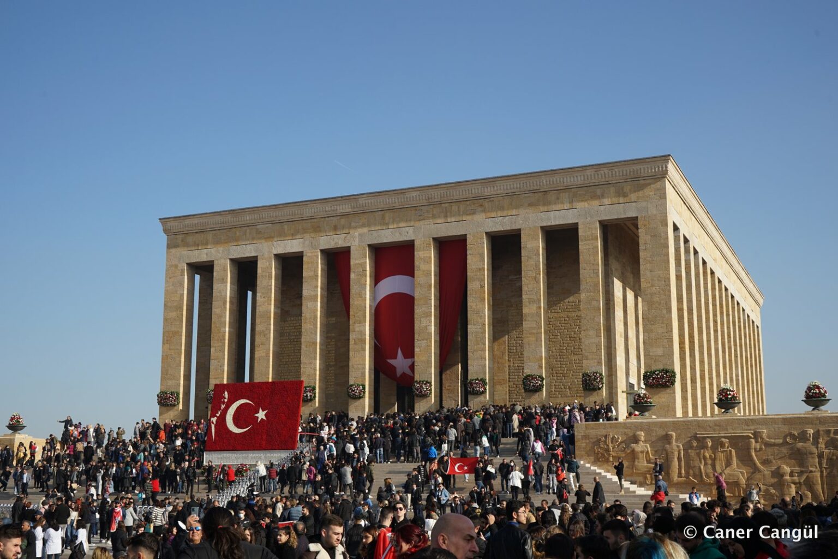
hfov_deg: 45.4
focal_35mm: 43
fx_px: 1001
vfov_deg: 31.2
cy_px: 280
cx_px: 419
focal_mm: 43
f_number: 10
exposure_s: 1/160
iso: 100
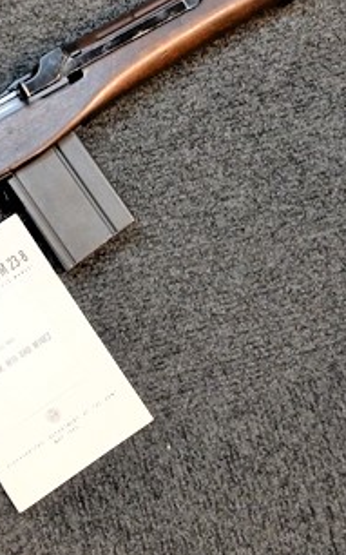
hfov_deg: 16.0
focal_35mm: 81
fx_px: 1223
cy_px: 176
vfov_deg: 25.4
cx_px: 100
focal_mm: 6.4
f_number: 4
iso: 400
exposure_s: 1/15
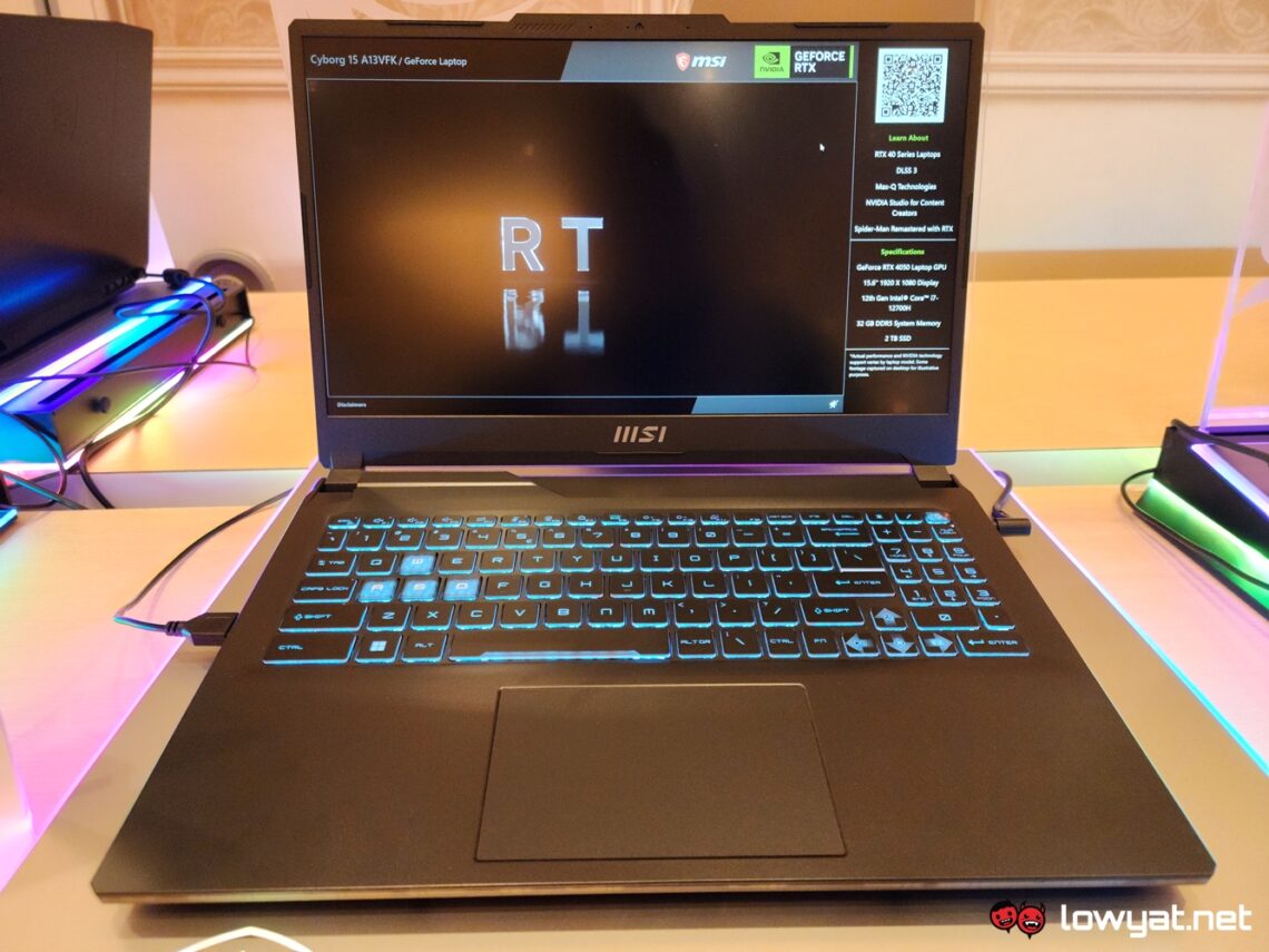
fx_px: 843
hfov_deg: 73.9
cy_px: 476
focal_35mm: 23
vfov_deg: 58.9
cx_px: 634
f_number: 1.8
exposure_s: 1/40
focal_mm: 6.4
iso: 320
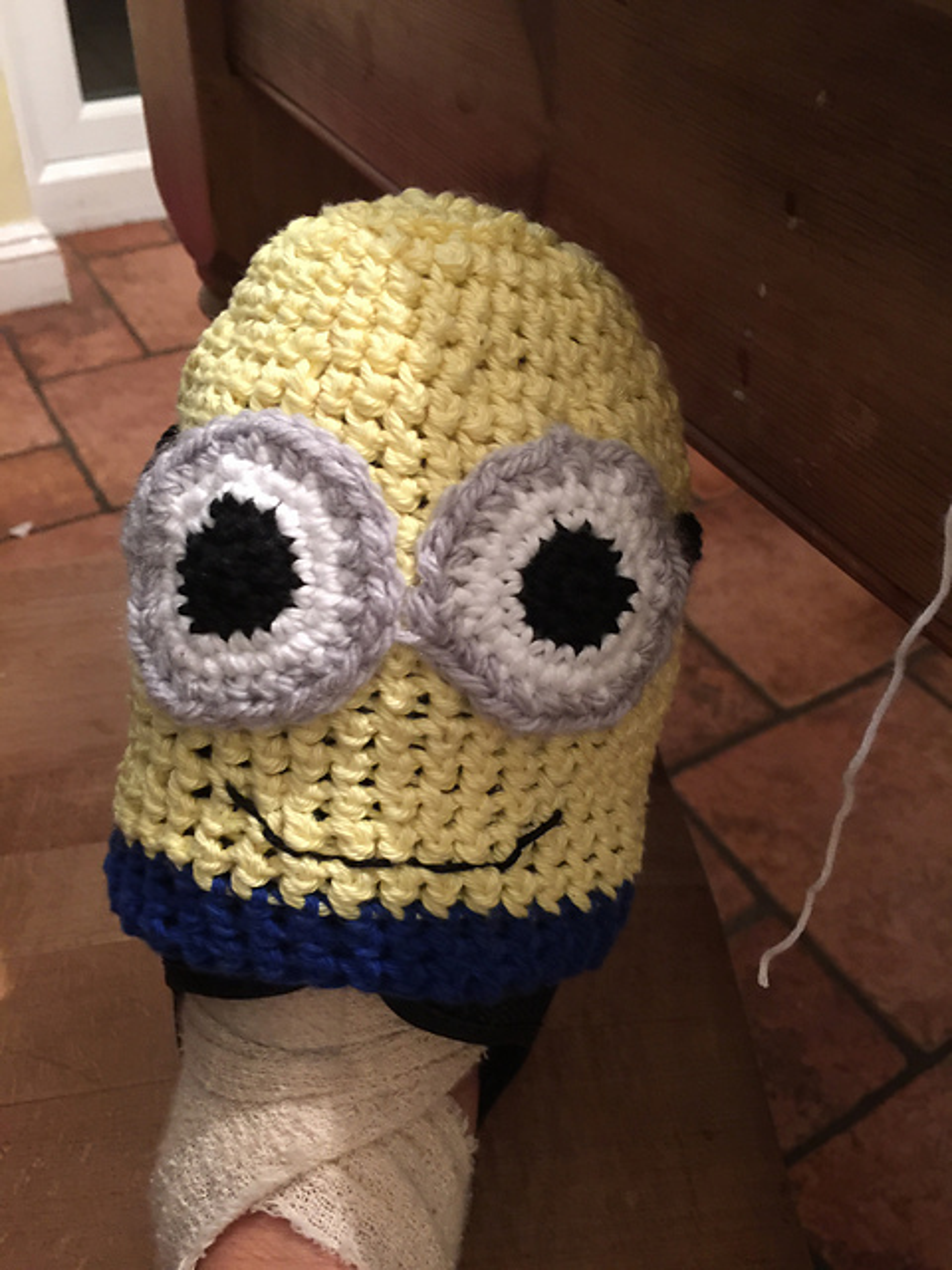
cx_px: 476
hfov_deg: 48.2
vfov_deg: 61.7
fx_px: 1063
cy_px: 635
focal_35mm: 29
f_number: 2.2
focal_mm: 4.15
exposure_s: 1/8
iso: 125
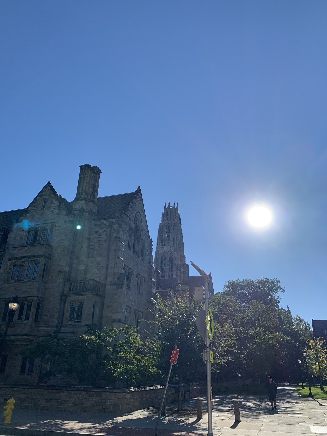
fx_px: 327
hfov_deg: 53.1
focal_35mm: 26
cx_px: 164
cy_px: 218
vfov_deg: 67.3
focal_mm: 4.25
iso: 25
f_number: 1.8
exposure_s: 1/2994
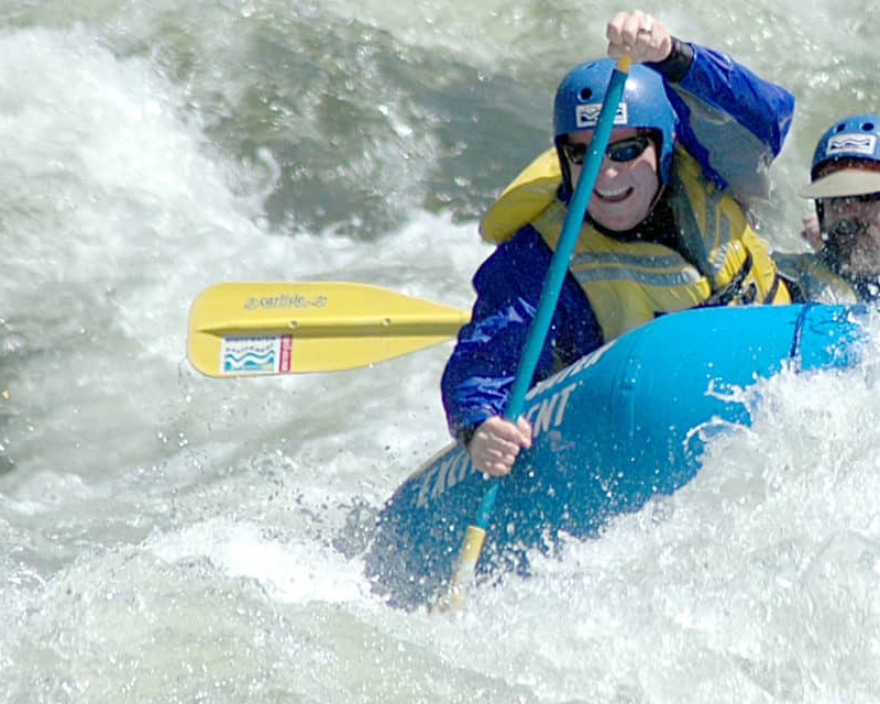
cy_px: 362
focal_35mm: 1081
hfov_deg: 1.8
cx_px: 865
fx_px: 28154
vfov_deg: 1.4
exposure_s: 1/800
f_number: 7.1
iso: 200
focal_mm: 300
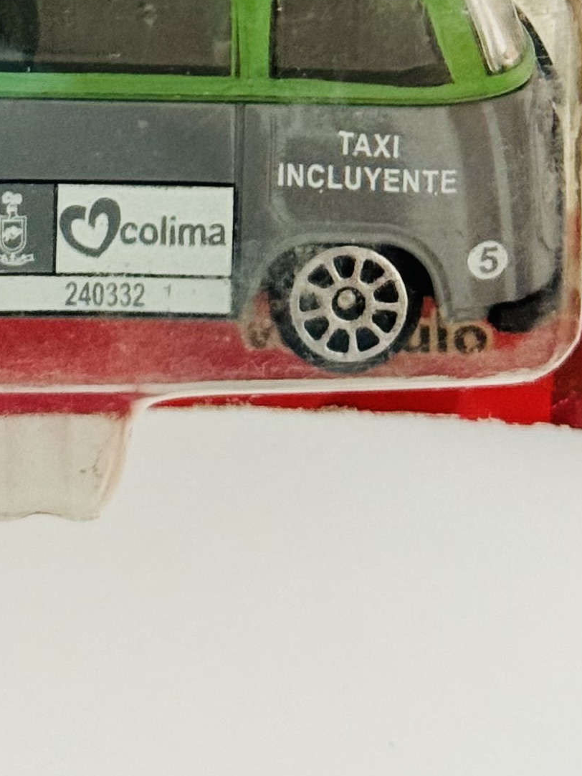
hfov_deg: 8.3
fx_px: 3989
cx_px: 54
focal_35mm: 178
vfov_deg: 10.4
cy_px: -620
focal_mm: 6.76
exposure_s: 1/60
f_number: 1.78
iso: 200
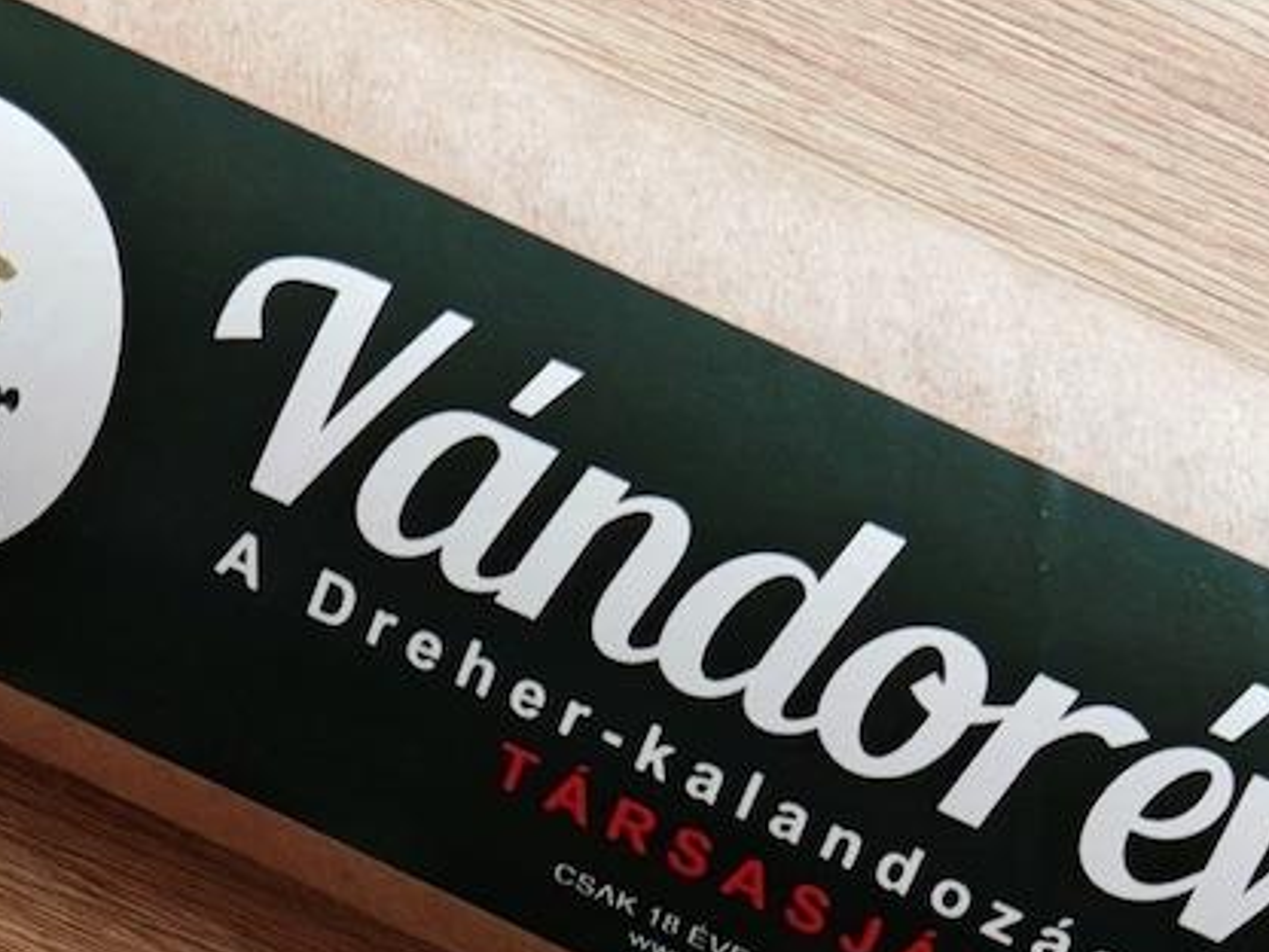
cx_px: -88
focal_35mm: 136
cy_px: 2063
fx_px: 4986
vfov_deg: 9.9
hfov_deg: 14.2
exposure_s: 1/100
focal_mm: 6.67
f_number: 1.9
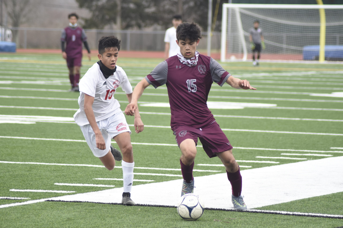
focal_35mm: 232
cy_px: 114
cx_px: 172
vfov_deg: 5.9
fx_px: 2215
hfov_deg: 8.9
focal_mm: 155
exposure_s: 1/1250
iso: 640
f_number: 4.5
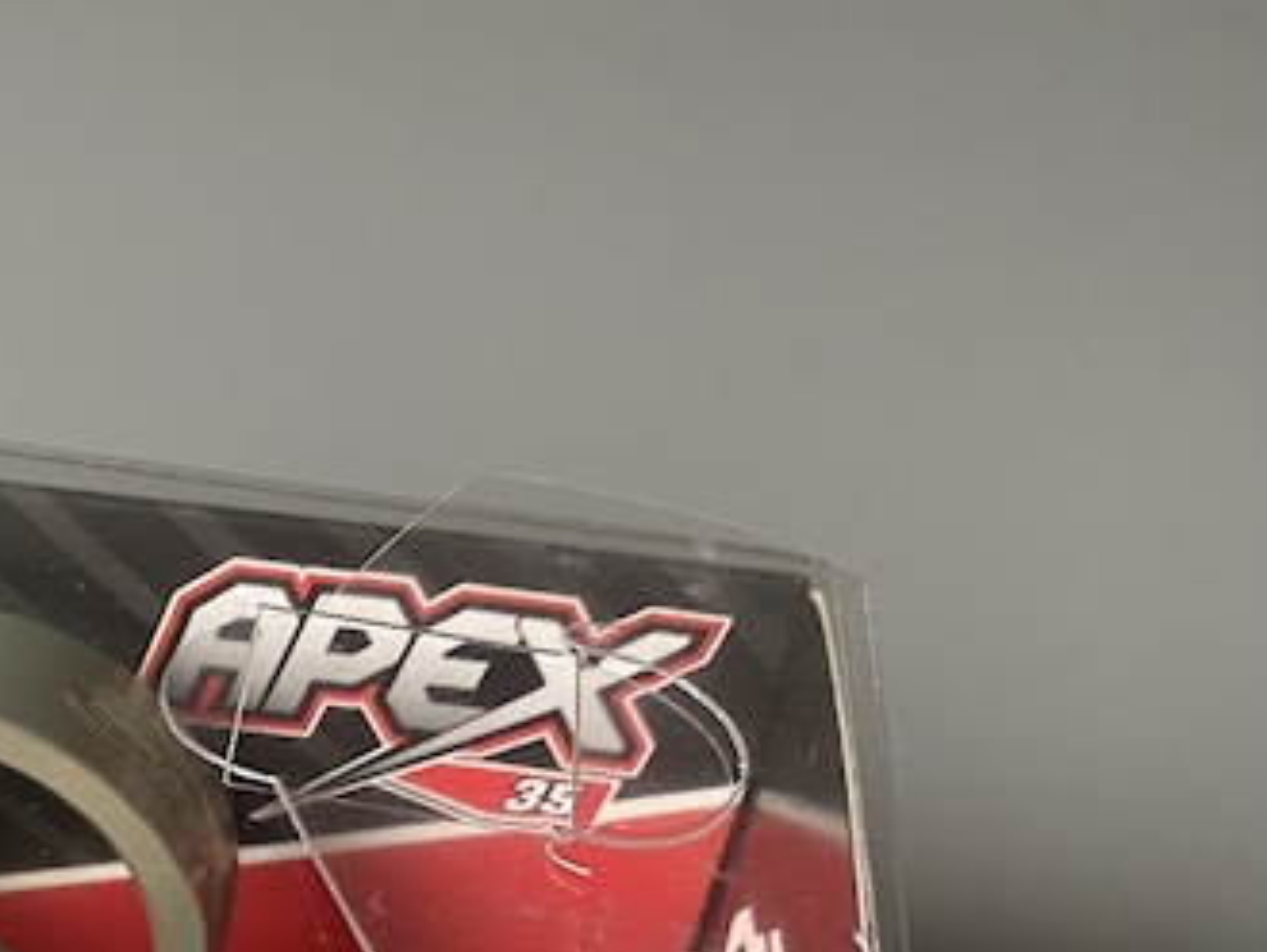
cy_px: 1090
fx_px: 2308
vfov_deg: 21.9
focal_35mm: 63
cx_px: -223
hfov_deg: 27.3
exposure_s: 1/66
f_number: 1.8
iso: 125
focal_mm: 4.25
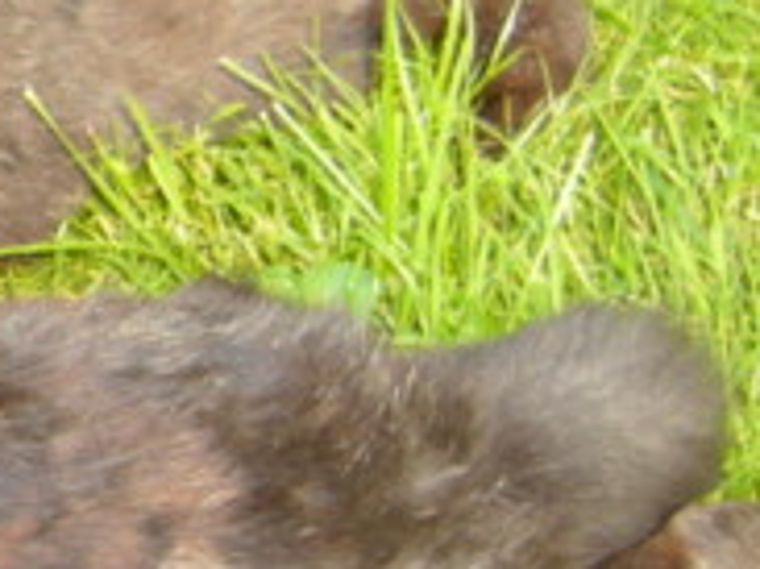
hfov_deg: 15.4
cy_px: 120
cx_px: -478
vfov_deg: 12.8
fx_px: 2523
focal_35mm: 115
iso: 100
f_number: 2.8
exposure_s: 1/20
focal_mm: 5.8
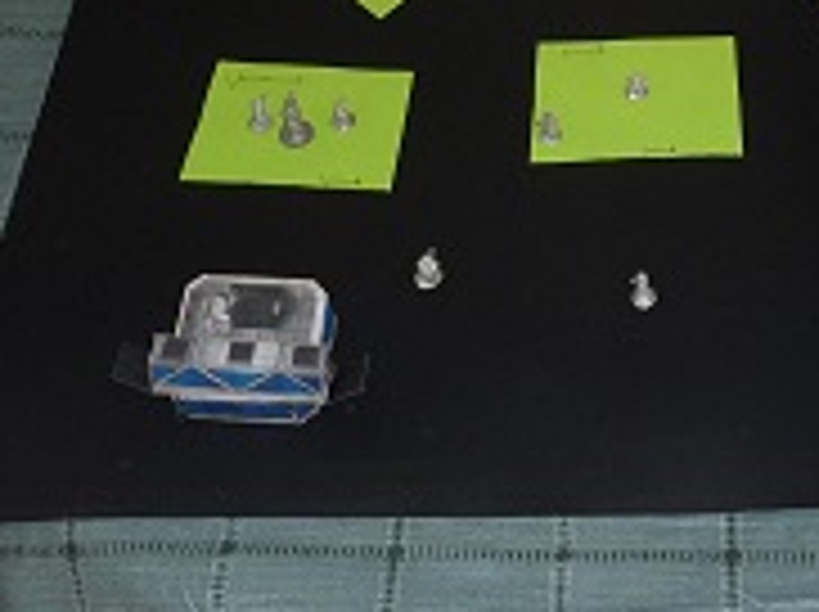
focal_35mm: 66
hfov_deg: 29.0
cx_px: 612
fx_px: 1559
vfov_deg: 21.6
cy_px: 45
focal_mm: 5.3
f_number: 3.4
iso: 100
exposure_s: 1/30
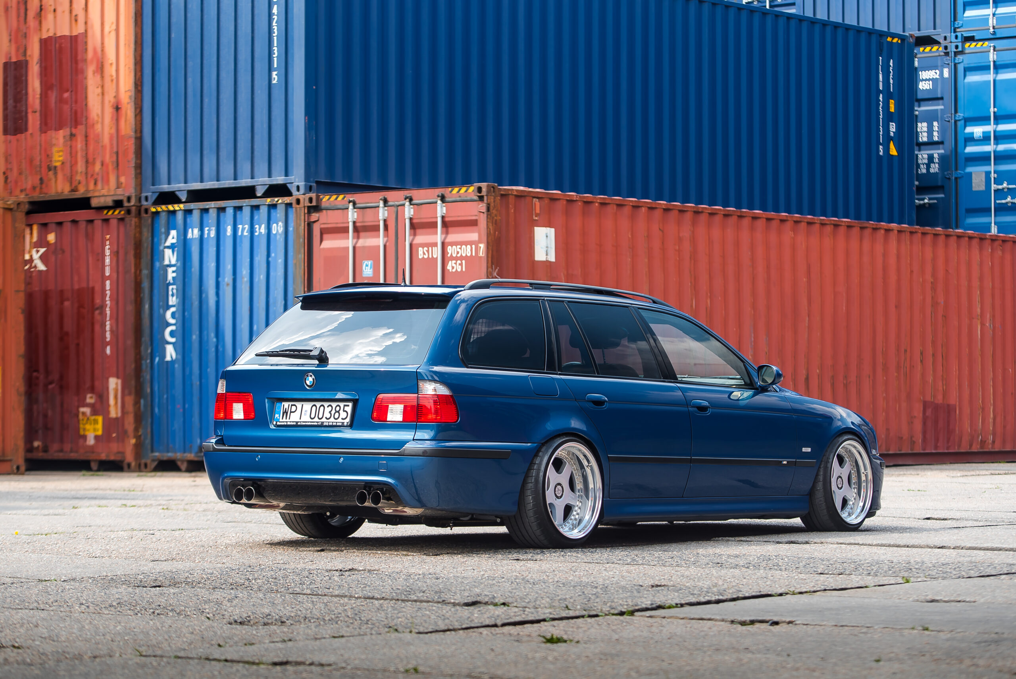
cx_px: 508
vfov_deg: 14.4
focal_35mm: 95
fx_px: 2682
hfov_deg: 21.5
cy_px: 340
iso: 100
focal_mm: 95
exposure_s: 1/200
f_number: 4
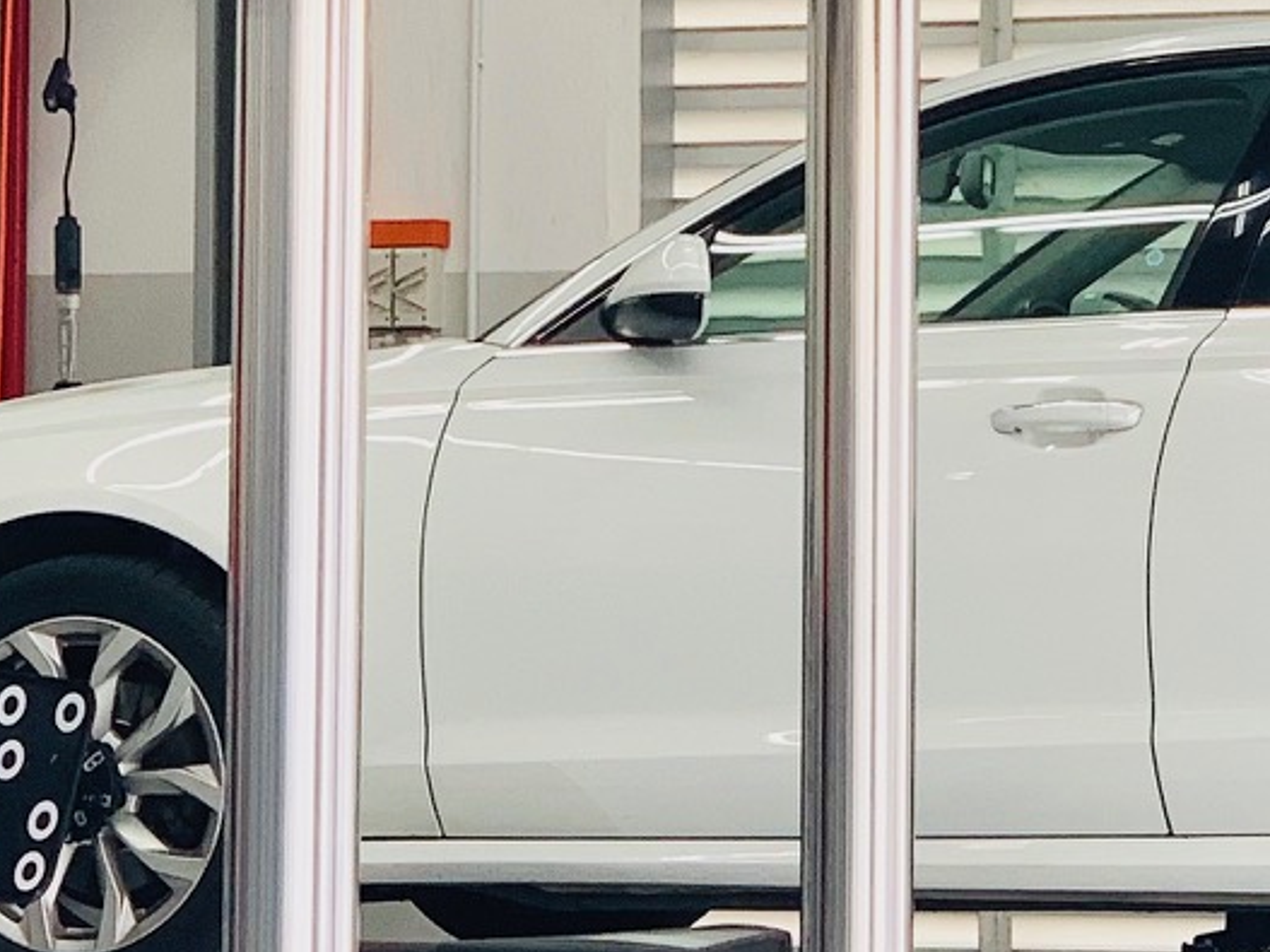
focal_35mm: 199
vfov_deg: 7.4
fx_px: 7299
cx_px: 735
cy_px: 84
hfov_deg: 9.9
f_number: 2.4
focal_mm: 6
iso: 64
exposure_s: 1/100
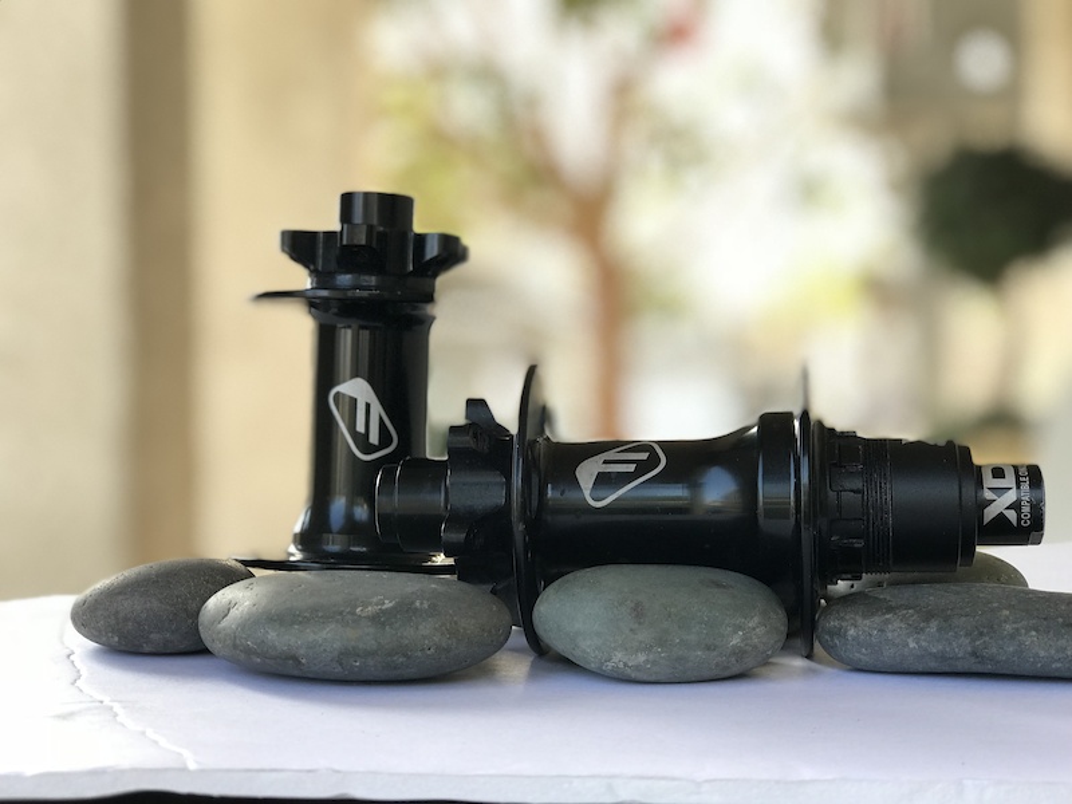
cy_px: 402
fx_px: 1765
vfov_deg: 25.7
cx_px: 536
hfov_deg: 33.8
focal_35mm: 57
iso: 50
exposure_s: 1/120
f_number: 2.8
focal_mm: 6.6
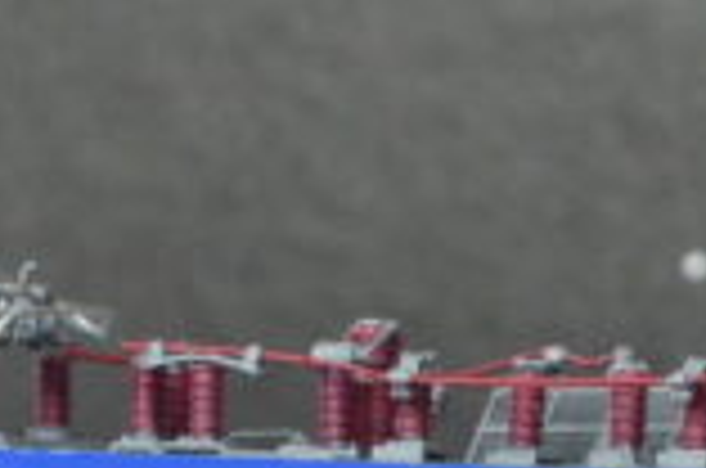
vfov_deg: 2.9
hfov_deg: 4.4
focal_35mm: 469
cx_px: 1057
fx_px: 9179
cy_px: 801
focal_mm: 48
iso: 800
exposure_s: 1/50
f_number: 8
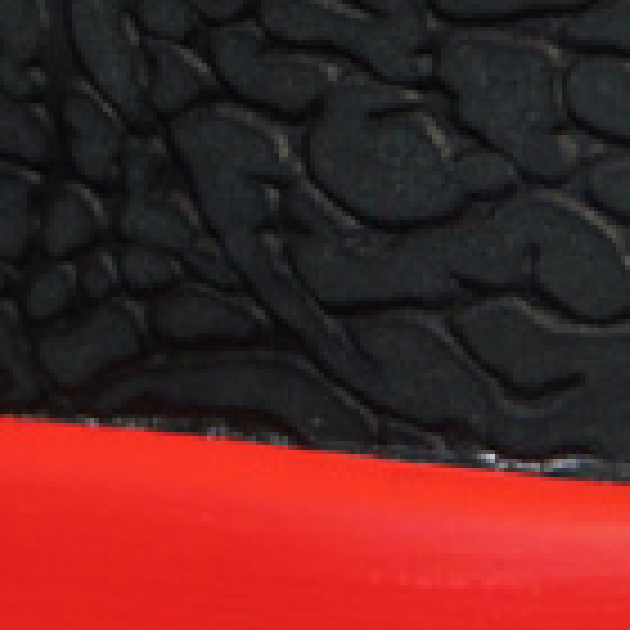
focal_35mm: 263
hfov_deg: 6.7
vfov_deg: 6.7
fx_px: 5415
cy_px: 227
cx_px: 369
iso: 1600
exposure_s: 1/60
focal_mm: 50
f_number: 5.6
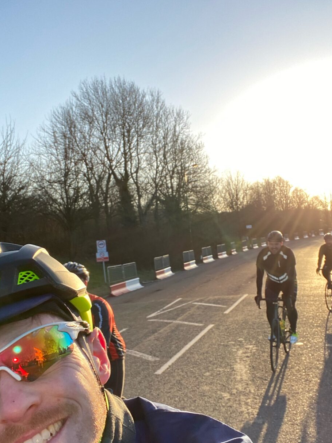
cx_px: 175
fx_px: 486
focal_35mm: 38
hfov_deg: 37.7
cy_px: 254
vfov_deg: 48.8
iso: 25
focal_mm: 2.71
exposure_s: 1/208
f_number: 2.2
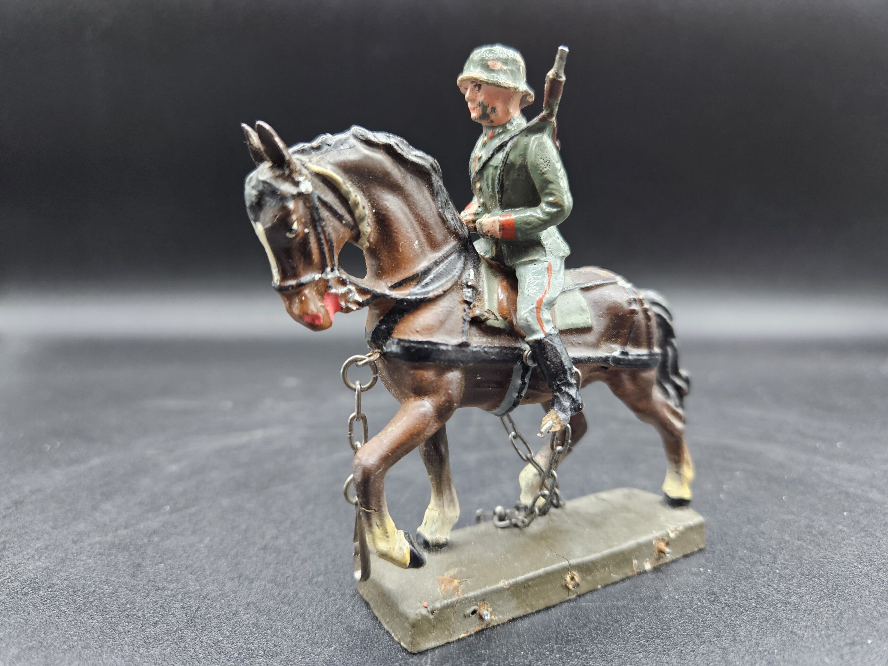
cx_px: 444
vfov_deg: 58.9
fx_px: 590
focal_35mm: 23
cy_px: 333
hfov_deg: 73.9
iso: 200
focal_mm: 5.4
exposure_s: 1/180
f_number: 1.8
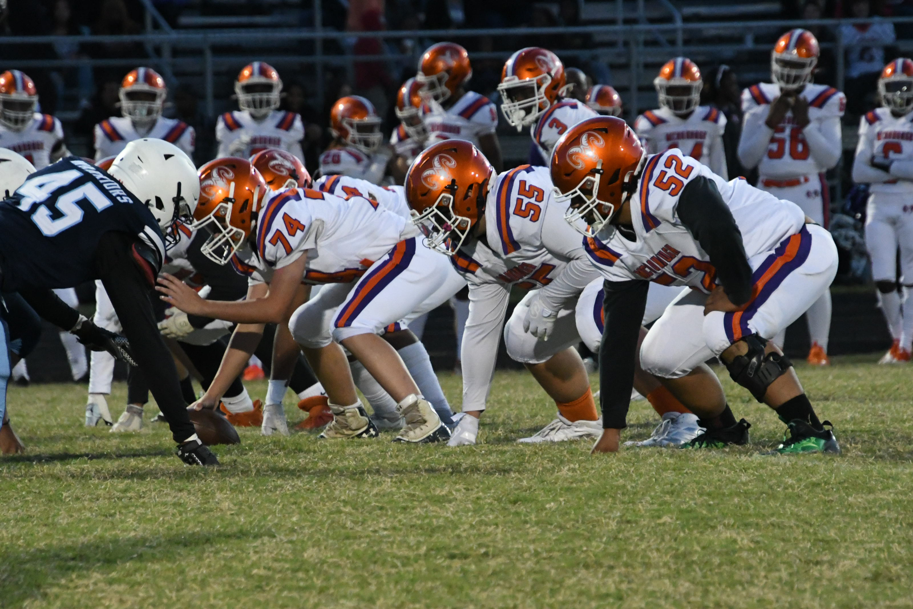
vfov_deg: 3.4
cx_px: 456
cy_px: 304
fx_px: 10148
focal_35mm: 400
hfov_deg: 5.2
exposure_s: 1/500
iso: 7200
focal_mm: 200
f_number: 5.6
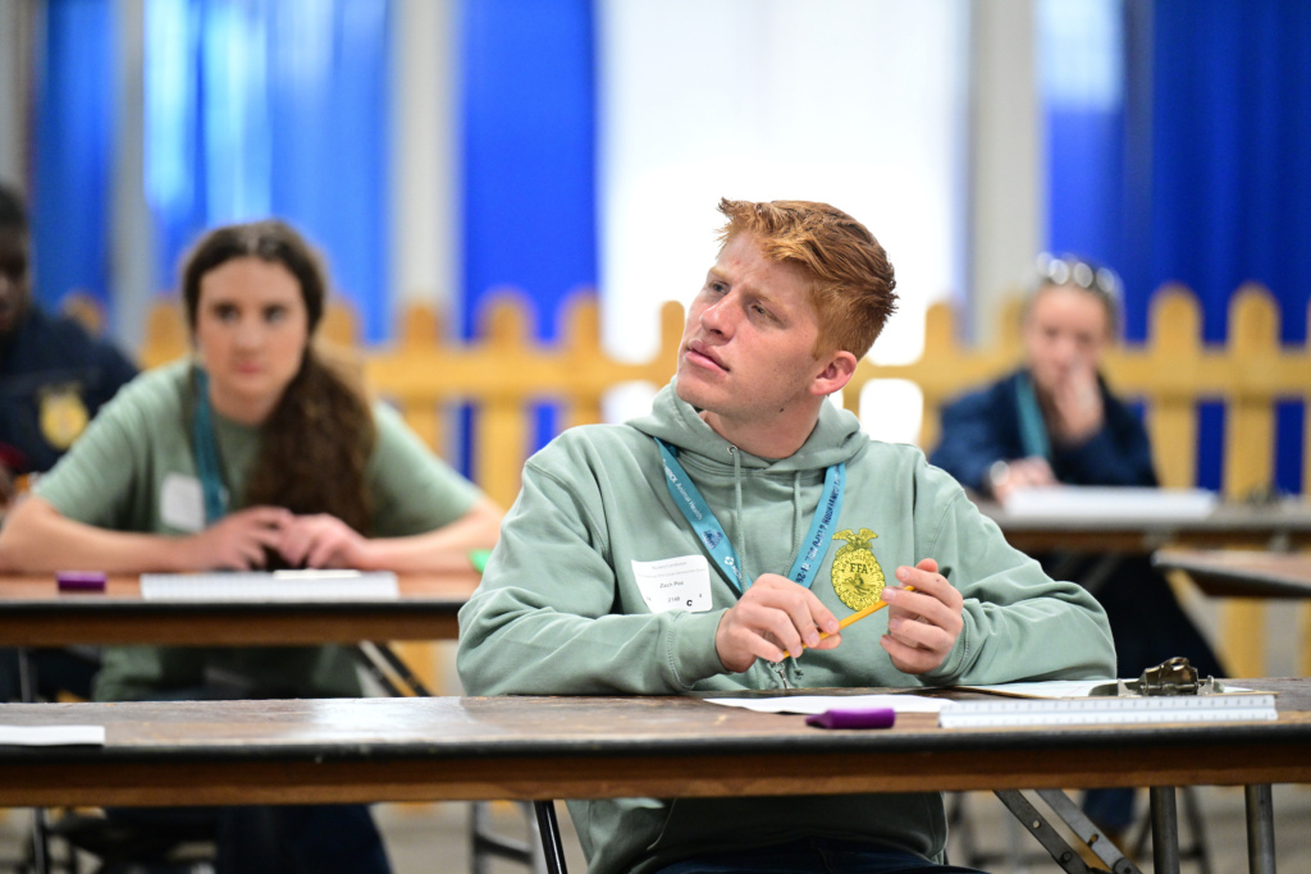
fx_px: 7284
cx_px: 656
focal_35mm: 200
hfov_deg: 10.3
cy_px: 437
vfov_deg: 6.9
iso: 4000
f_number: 2.8
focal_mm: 200
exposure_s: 1/400
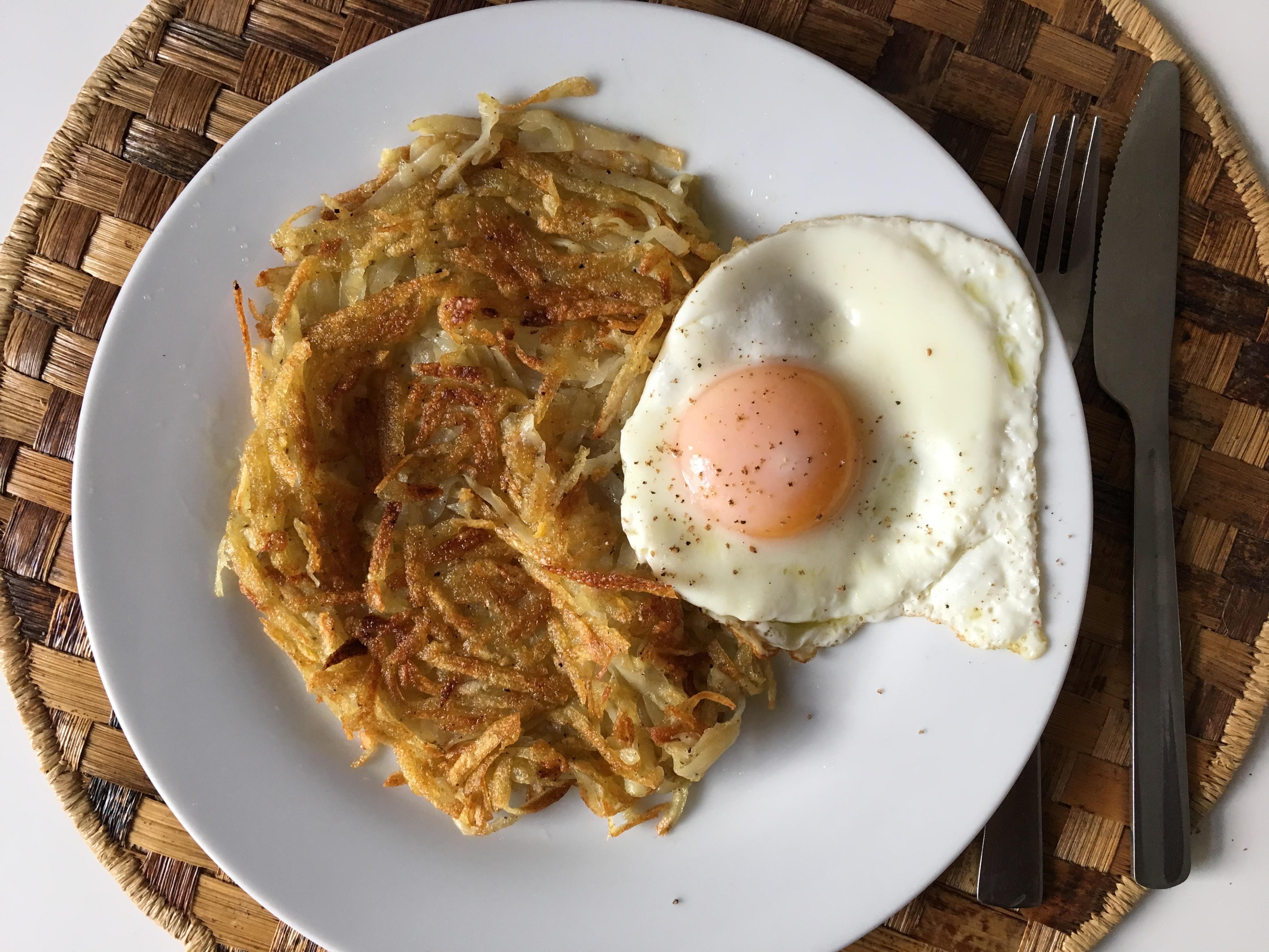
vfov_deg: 48.2
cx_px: 634
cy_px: 476
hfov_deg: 61.7
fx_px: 1063
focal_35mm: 29
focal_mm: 4.15
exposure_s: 1/33
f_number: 2.2
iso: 64
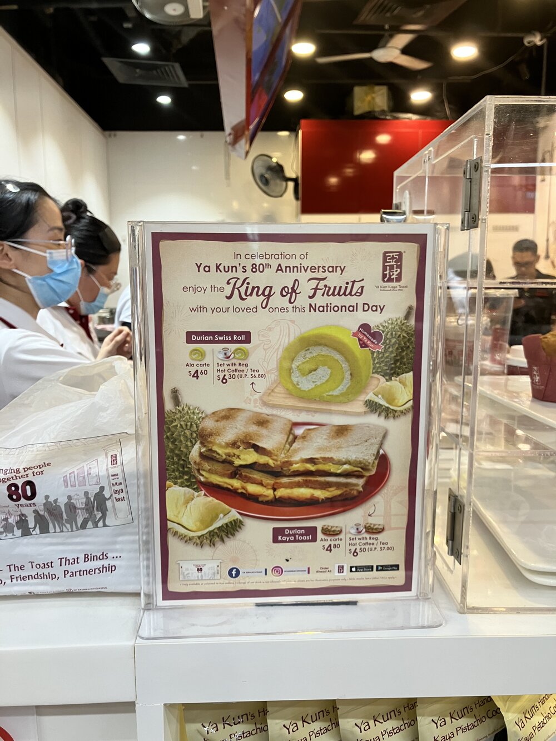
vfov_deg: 63.4
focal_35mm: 28
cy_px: 370
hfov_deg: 49.8
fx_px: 600
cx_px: 278
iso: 100
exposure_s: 1/50
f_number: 1.8
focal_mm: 3.99
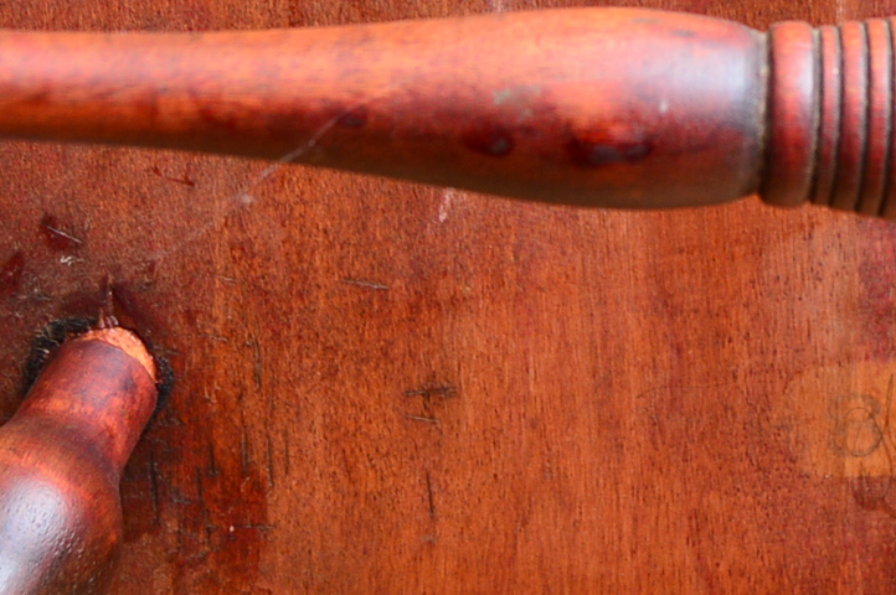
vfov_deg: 10.6
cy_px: -284
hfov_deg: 16.0
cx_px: 967
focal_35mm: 125
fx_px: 3108
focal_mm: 20
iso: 200
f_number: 3.5
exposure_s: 1/200
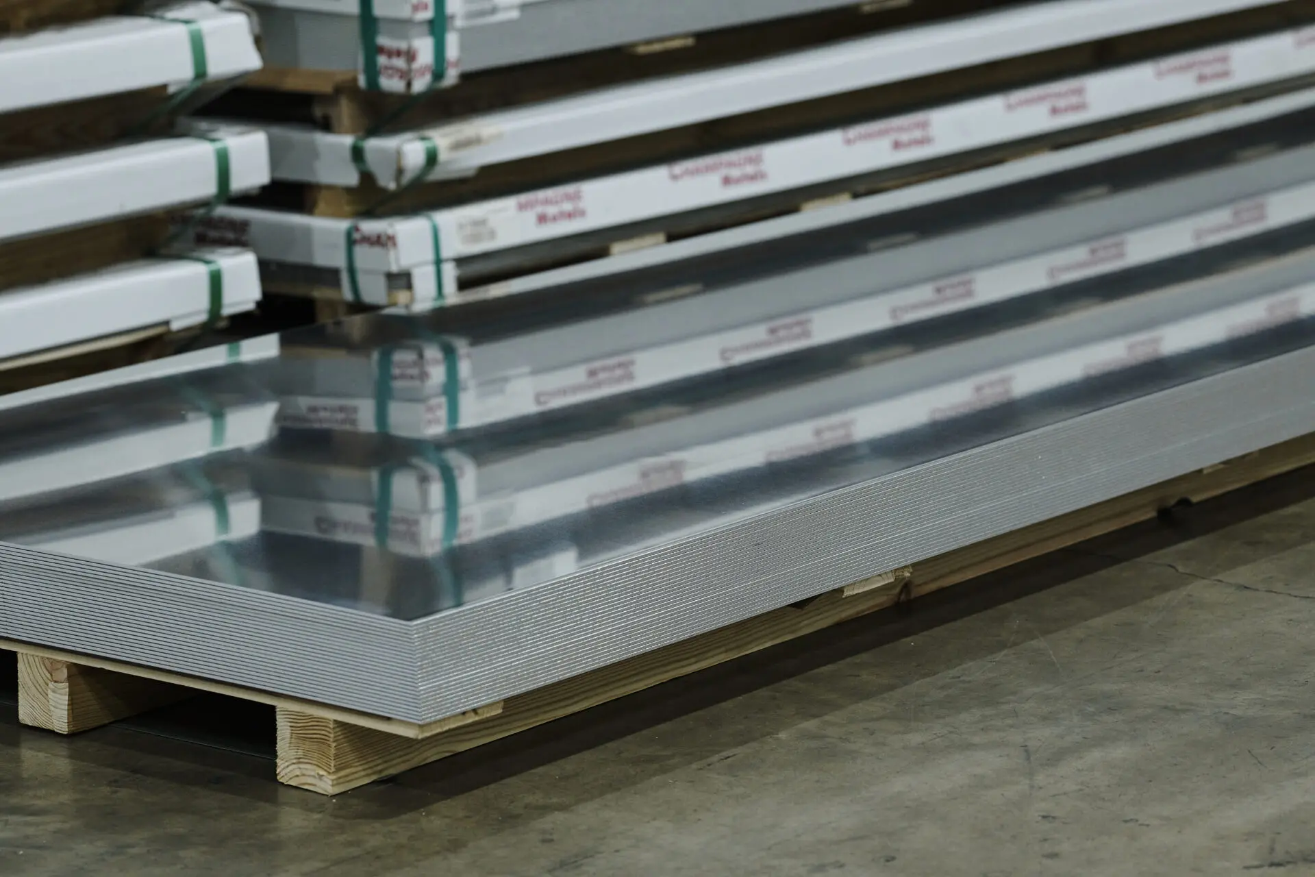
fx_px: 4931
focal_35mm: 135
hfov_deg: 15.2
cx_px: 658
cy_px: 438
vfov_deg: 10.2
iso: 2000
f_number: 4
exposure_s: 1/200
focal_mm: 135
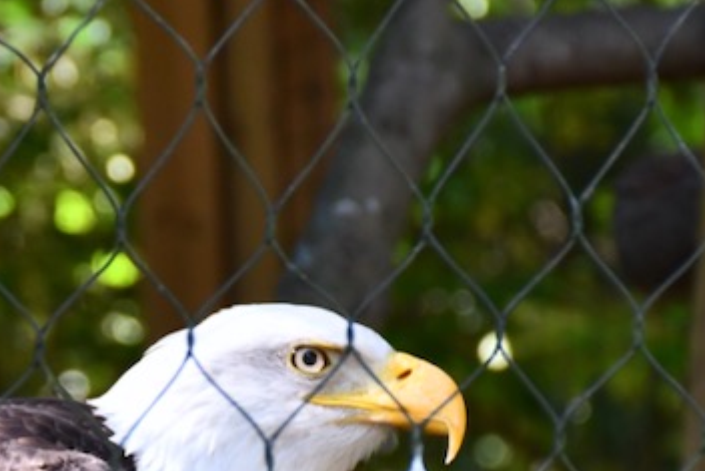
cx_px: 182
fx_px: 10696
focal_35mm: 546
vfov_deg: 2.5
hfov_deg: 3.8
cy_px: 595
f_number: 6.3
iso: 720
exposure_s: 1/160
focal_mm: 100
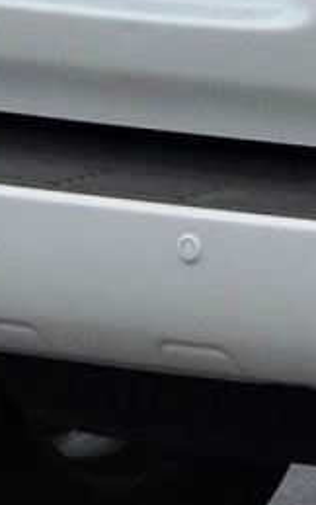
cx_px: 1051
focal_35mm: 533
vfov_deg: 3.9
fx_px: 7340
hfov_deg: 2.4
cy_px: -468
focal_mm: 11.6
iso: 100
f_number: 4.2
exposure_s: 1/200
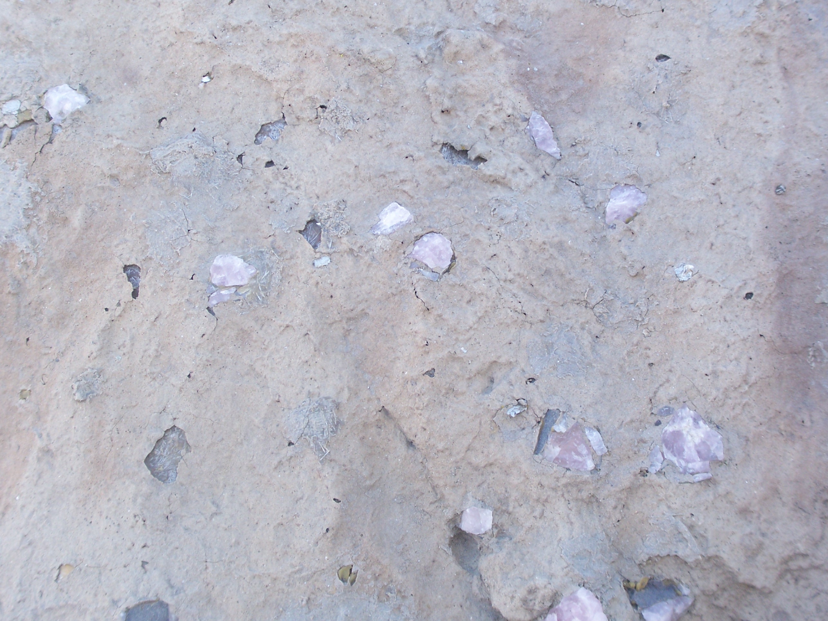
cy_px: 310
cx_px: 414
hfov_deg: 38.9
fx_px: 1172
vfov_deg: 29.7
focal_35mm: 49
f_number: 4
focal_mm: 8
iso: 80
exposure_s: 1/80
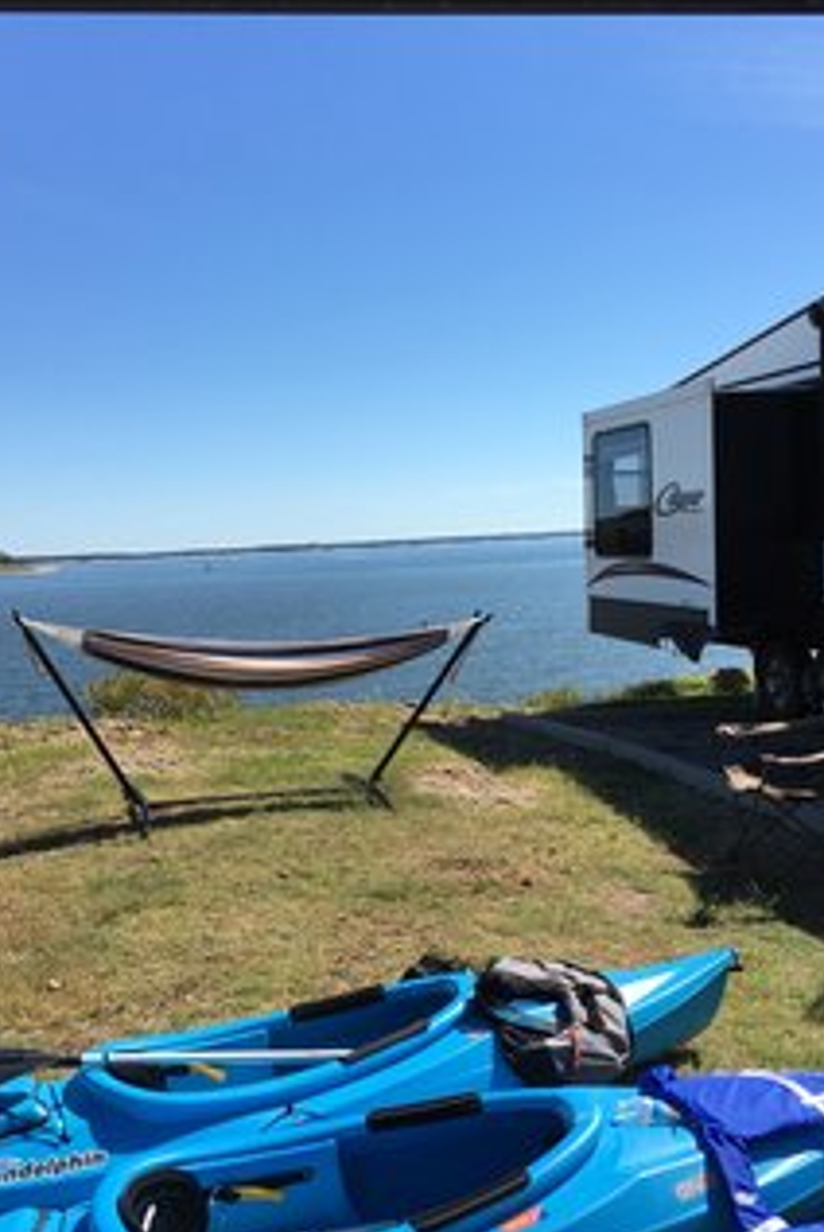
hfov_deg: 35.1
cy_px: 661
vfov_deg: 50.6
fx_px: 1302
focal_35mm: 38
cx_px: 420
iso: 25
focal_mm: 4.15
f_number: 2.2
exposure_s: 1/1637
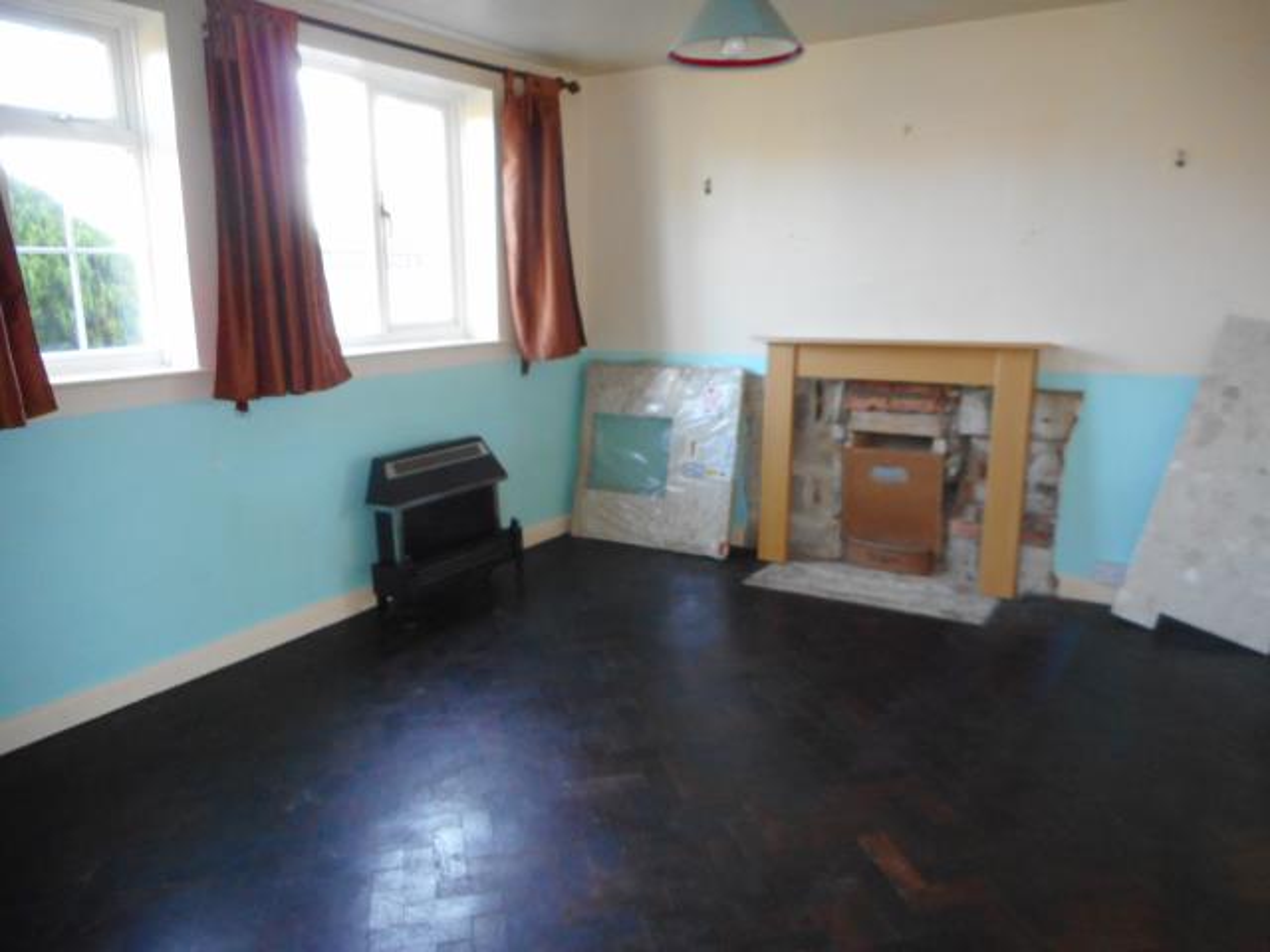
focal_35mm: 25
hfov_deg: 69.4
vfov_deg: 54.9
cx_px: 635
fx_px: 917
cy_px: 476
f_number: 3.7
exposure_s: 1/25
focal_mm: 4.5
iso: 400
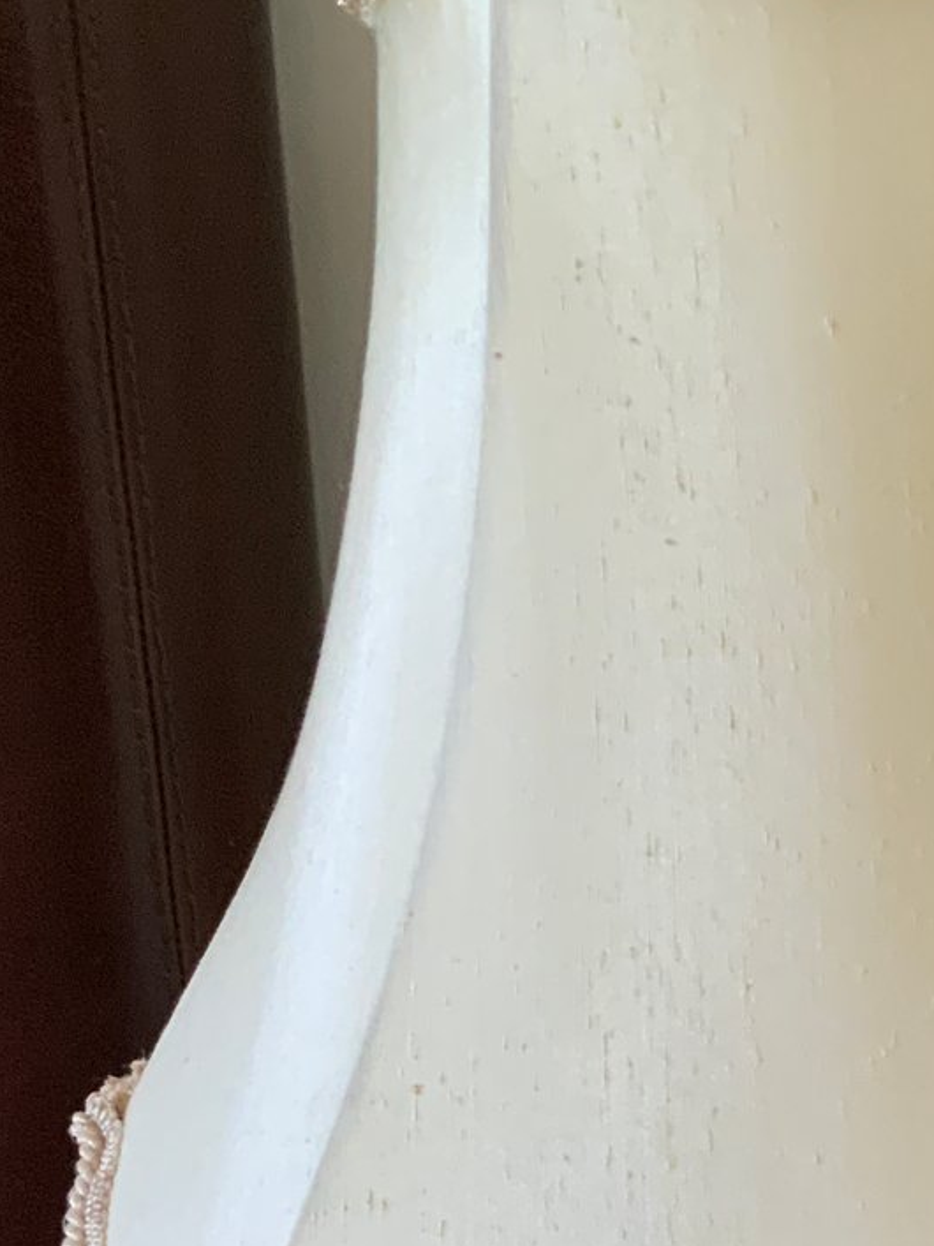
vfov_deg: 22.6
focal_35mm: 82
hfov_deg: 17.8
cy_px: 1354
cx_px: 752
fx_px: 2951
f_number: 1.8
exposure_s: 1/60
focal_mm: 3
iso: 125
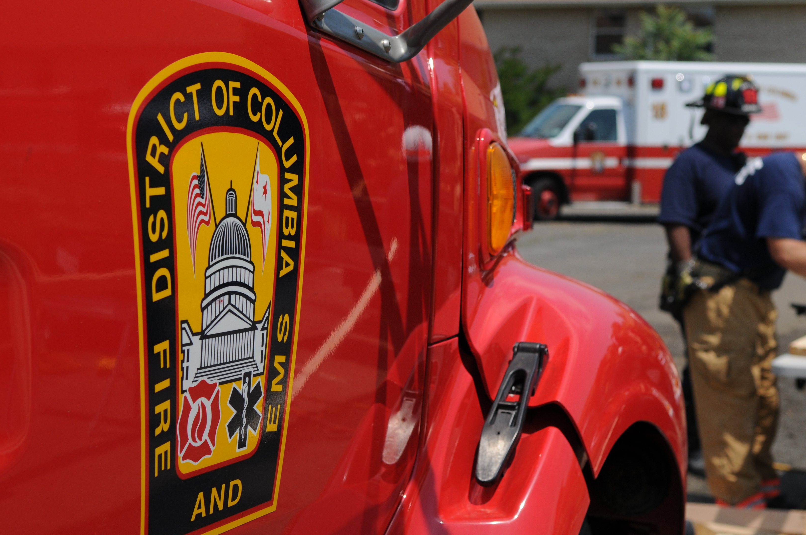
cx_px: 472
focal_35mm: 75
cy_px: 297
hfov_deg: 27.0
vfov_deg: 18.1
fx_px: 1677
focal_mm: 38
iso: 250
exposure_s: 1/2500
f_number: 4
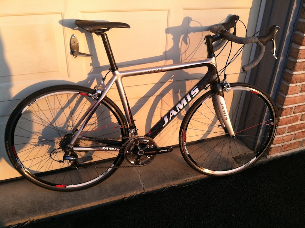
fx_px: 308
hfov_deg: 52.7
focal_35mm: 35
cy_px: 114
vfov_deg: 40.6
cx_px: 152
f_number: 2.8
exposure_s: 1/167
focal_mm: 3.85
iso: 80
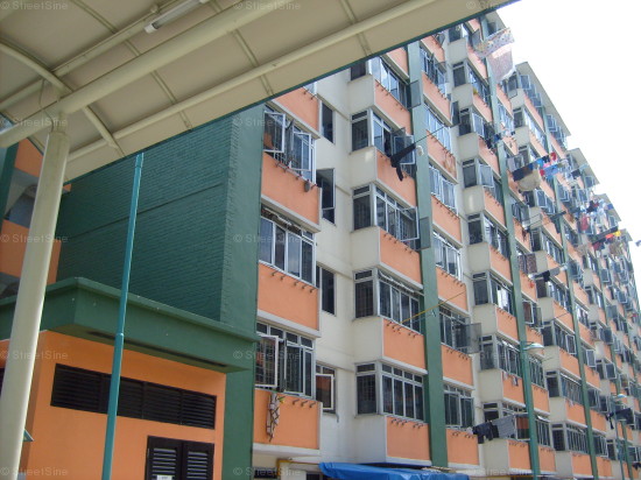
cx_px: 320
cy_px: 240
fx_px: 648
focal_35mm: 35
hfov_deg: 52.6
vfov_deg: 40.7
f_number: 7.1
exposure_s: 1/125
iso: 80
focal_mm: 5.8
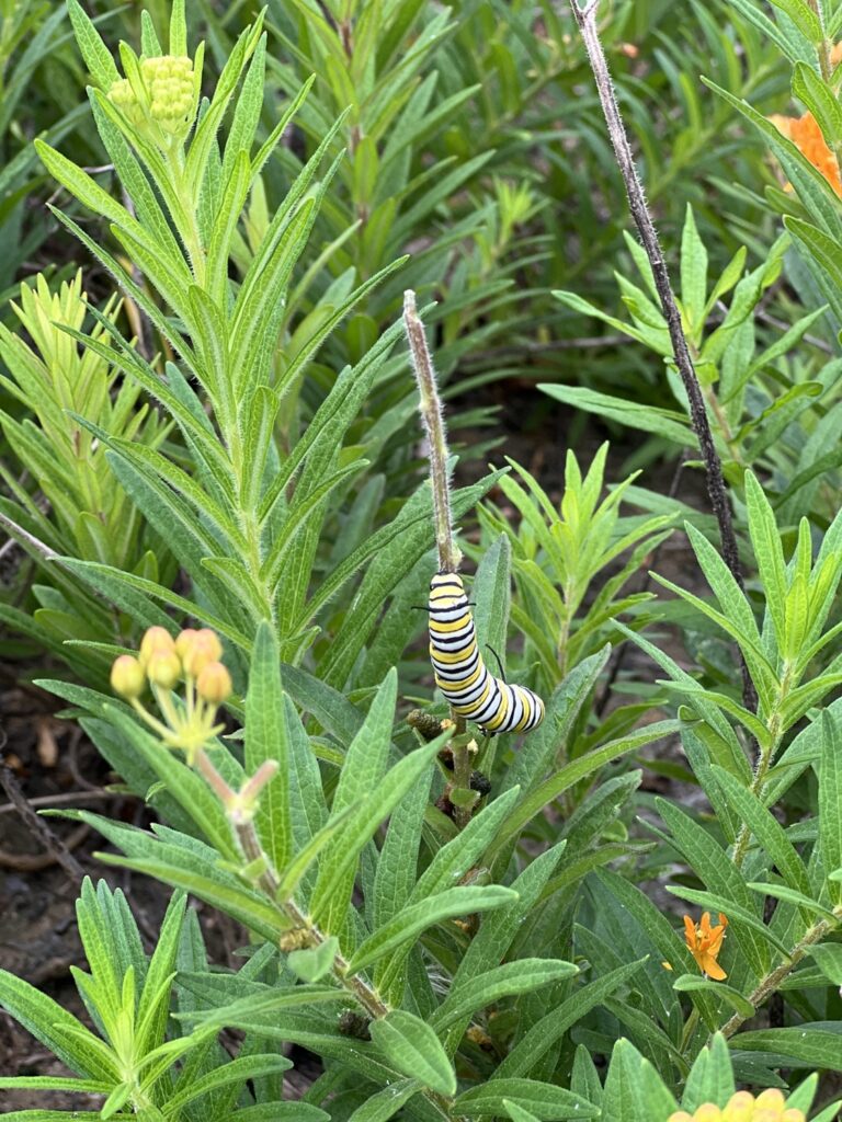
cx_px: 421
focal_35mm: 77
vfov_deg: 25.3
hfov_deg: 19.1
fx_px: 2497
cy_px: 561
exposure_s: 1/121
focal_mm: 9
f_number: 2.8
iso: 50
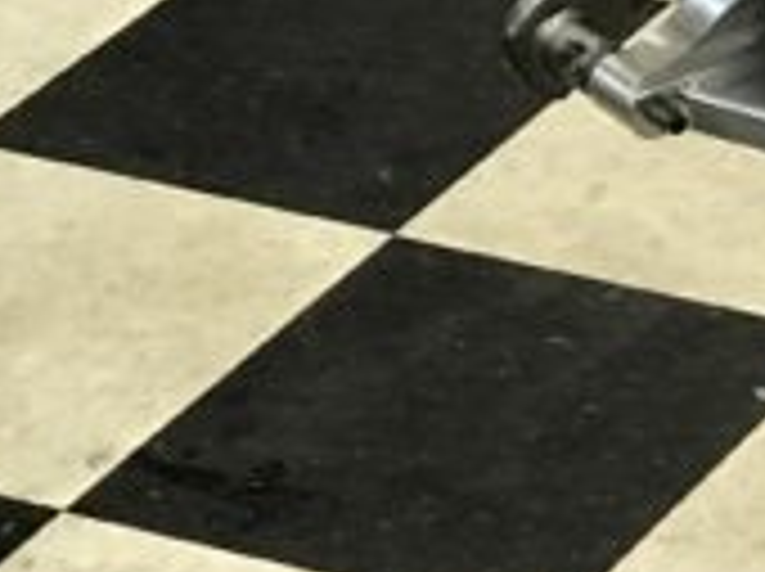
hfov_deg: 7.4
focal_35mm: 258
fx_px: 5694
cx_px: 1544
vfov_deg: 5.6
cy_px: -586
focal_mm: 6.6
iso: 400
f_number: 2.8
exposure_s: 1/60
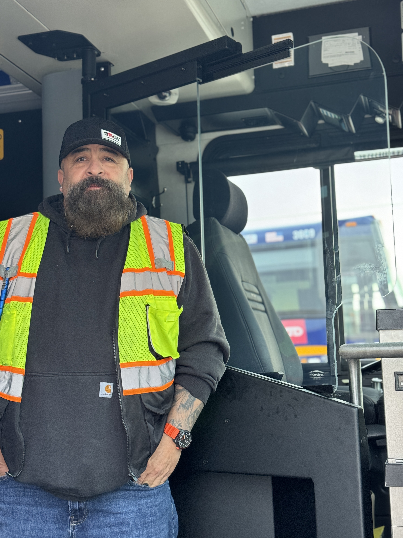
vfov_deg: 38.9
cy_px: 265
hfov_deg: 29.7
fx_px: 761
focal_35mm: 49
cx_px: 199
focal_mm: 6.86
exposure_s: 1/54
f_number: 1.78
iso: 250
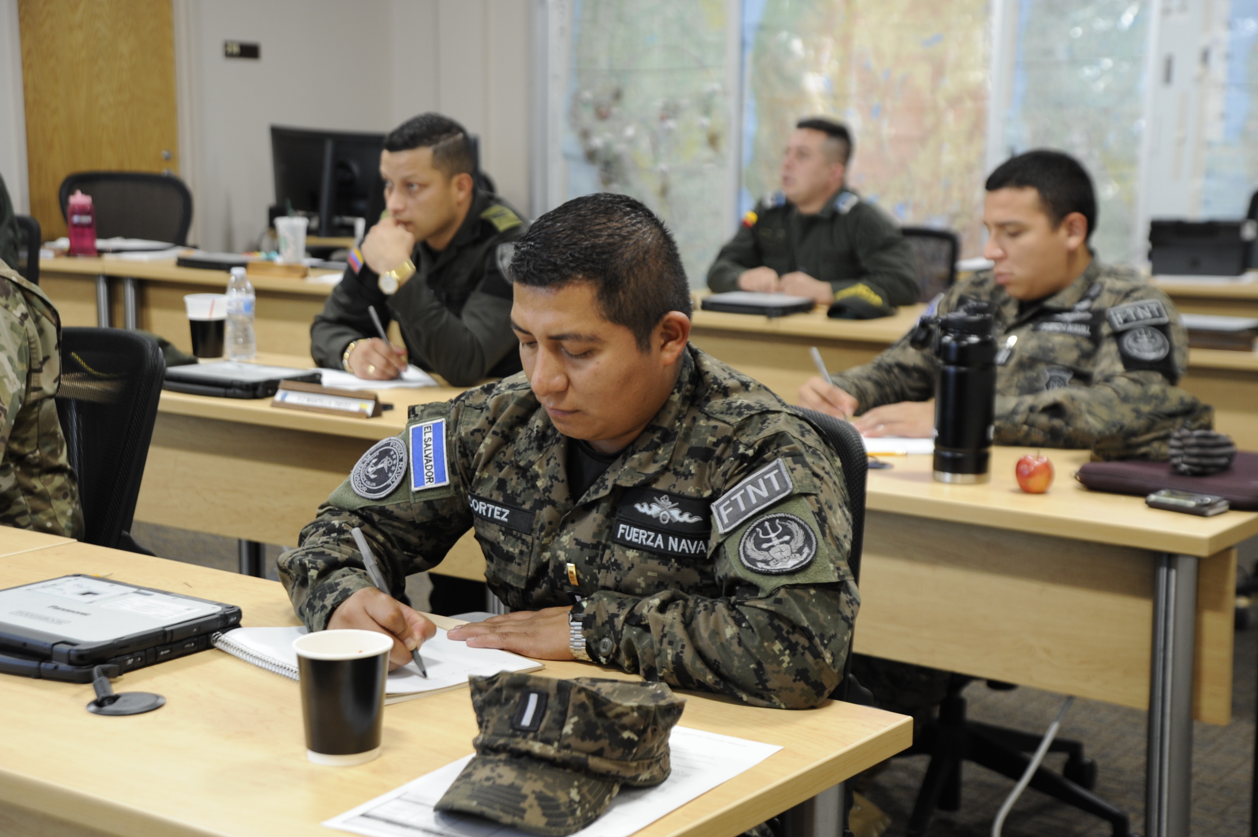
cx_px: 629
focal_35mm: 60
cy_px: 418
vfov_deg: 22.6
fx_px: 2096
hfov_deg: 33.4
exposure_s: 1/10
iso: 800
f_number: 5.6
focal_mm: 60
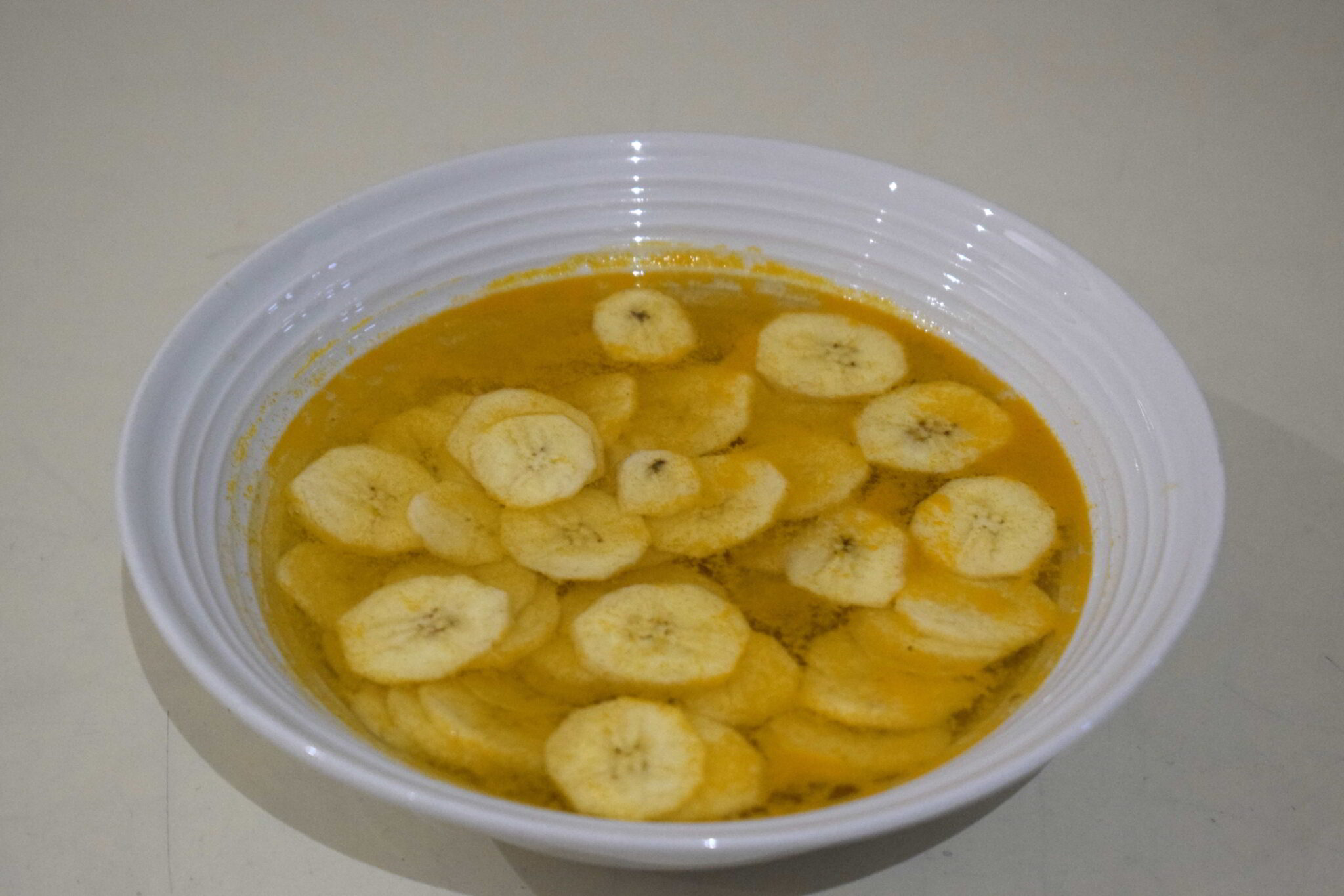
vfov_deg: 16.6
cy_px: 448
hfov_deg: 24.6
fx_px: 3080
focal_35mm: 82
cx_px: 672
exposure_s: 1/60
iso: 3200
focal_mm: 55
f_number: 5.6
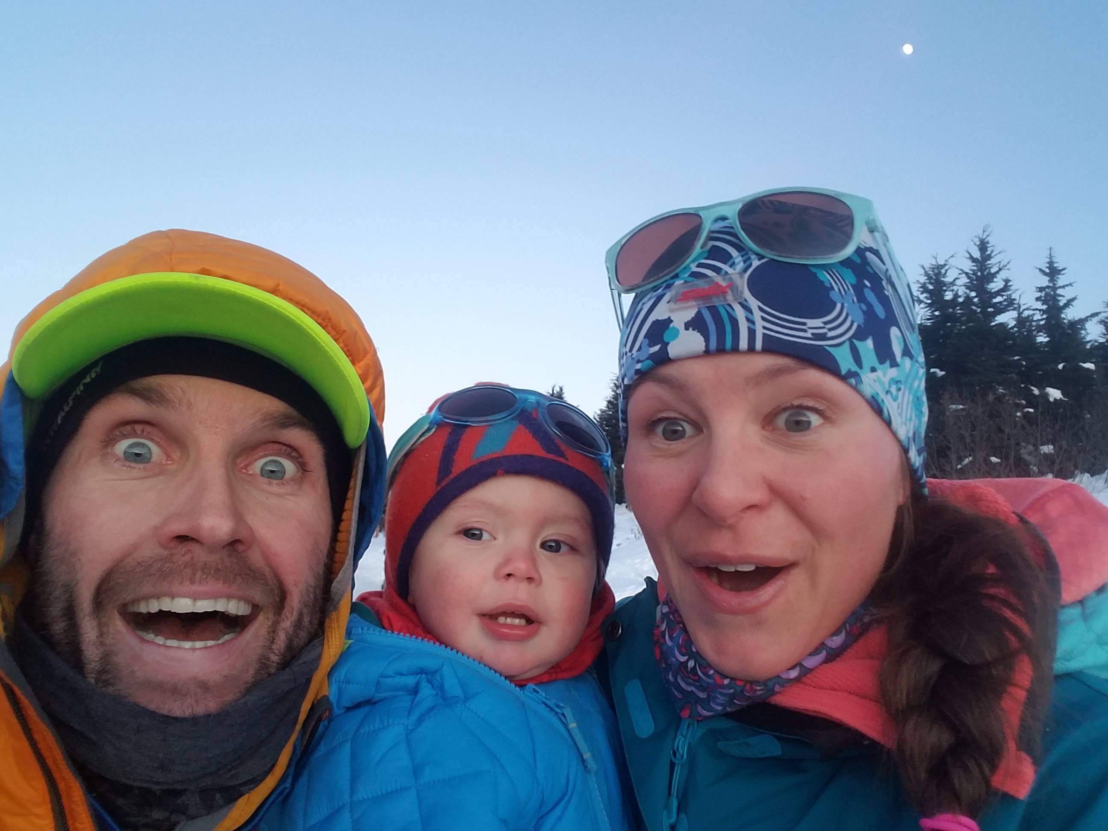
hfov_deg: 79.0
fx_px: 672
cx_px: 554
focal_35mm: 21
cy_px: 416
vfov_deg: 63.4
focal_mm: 2.1
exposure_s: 1/60
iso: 64
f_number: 1.7
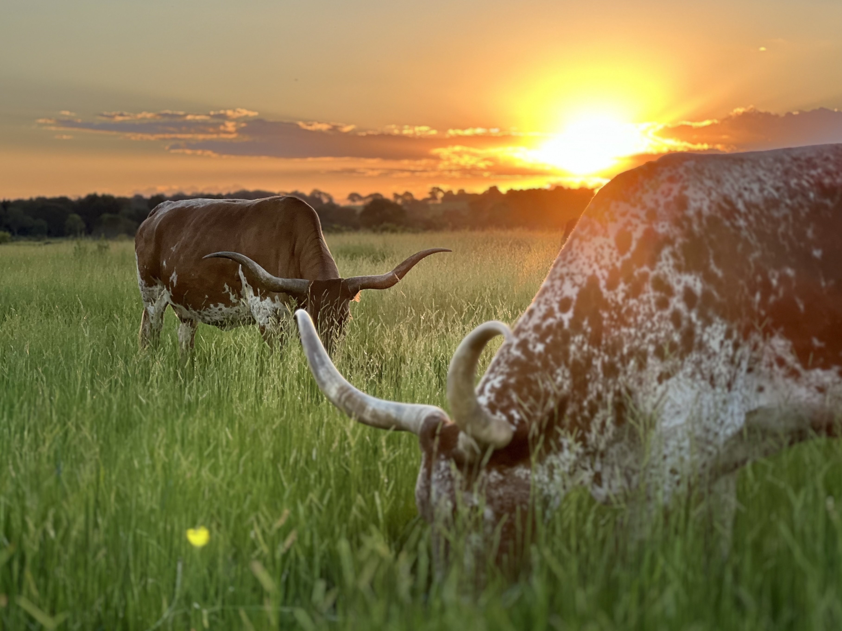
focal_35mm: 77
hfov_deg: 25.3
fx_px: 1873
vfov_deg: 19.1
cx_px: 421
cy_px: 316
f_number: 2.8
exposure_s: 1/142
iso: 20
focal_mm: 9
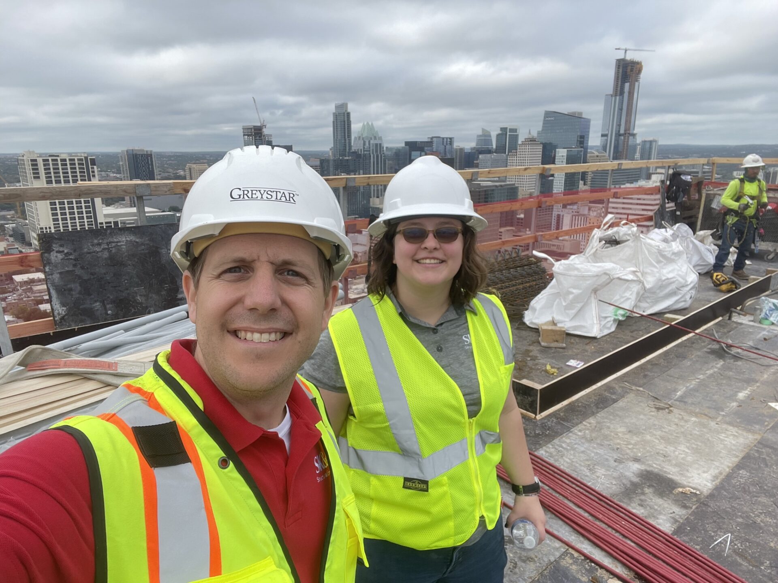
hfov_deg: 73.9
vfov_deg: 58.9
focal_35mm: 23
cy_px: 292
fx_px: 517
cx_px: 389
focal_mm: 2.71
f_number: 2.2
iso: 25
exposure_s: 1/336
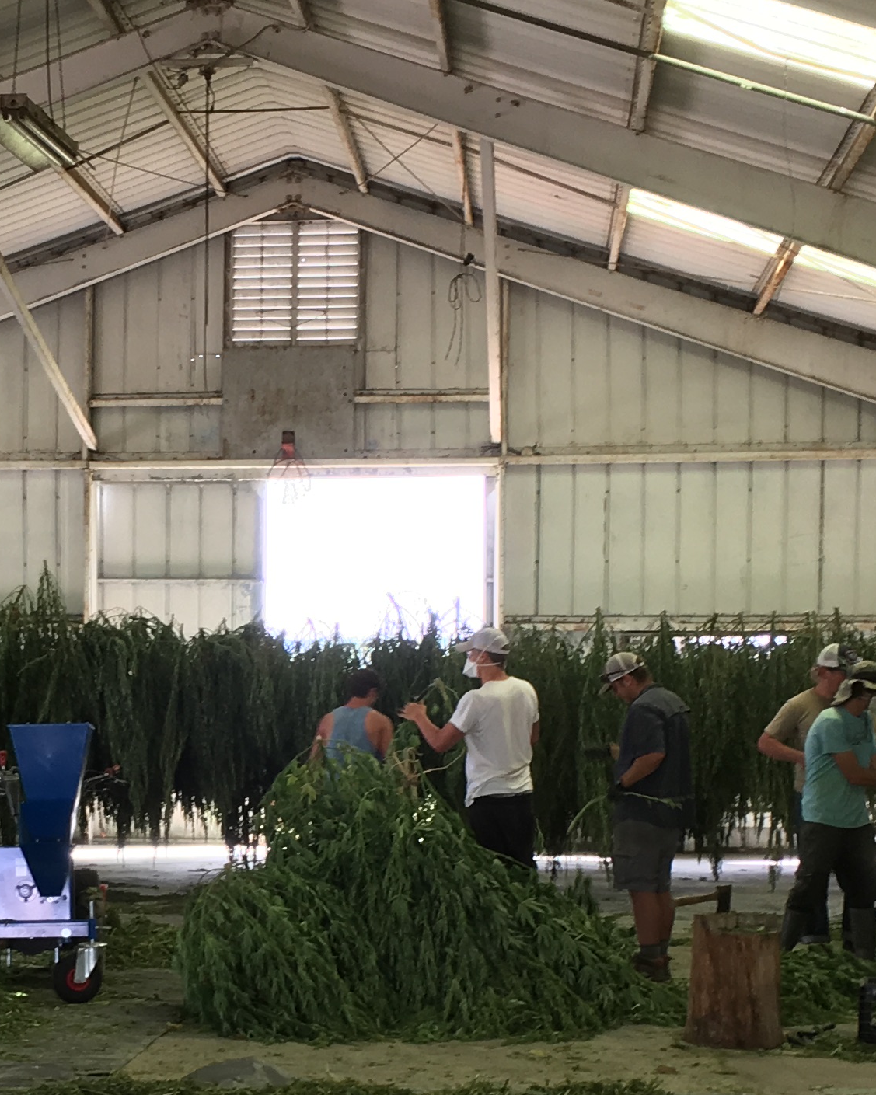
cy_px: 851
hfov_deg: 18.7
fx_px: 2625
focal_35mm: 81
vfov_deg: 23.3
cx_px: 141
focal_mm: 4.15
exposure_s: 1/40
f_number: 2.2
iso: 25
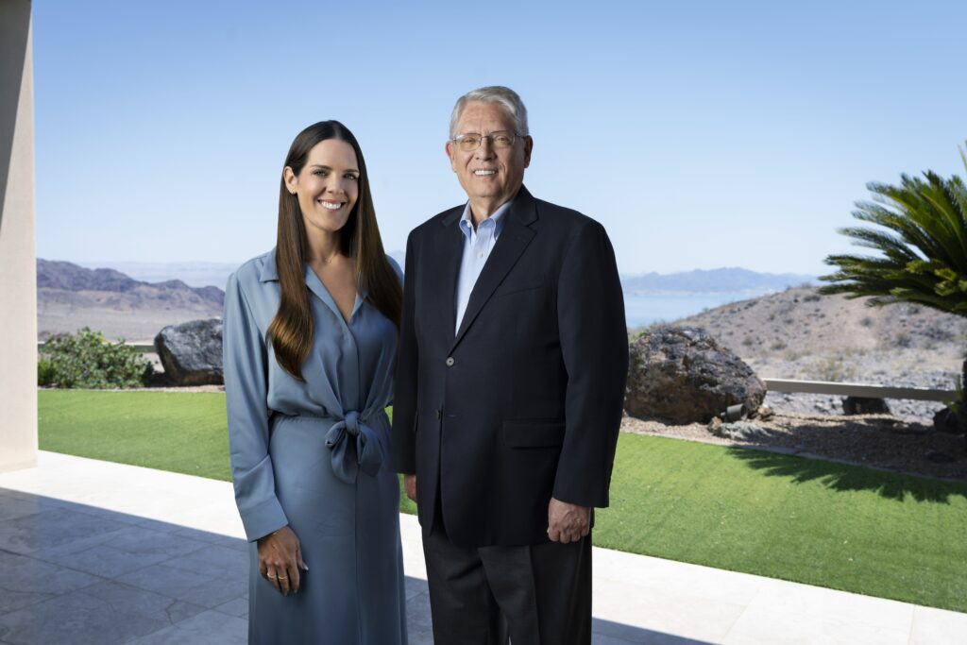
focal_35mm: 32
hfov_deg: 58.7
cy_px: 322
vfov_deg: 41.1
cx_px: 484
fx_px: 860
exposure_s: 1/200
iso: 50
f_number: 5.6
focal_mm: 32
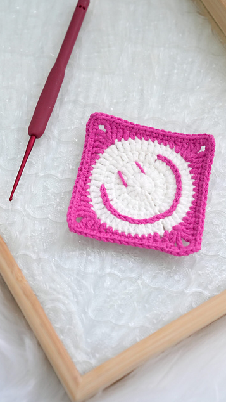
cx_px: 116
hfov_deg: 16.3
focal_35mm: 74
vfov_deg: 28.6
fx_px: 788
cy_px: 201
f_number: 5
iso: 3200
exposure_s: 1/250
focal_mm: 70
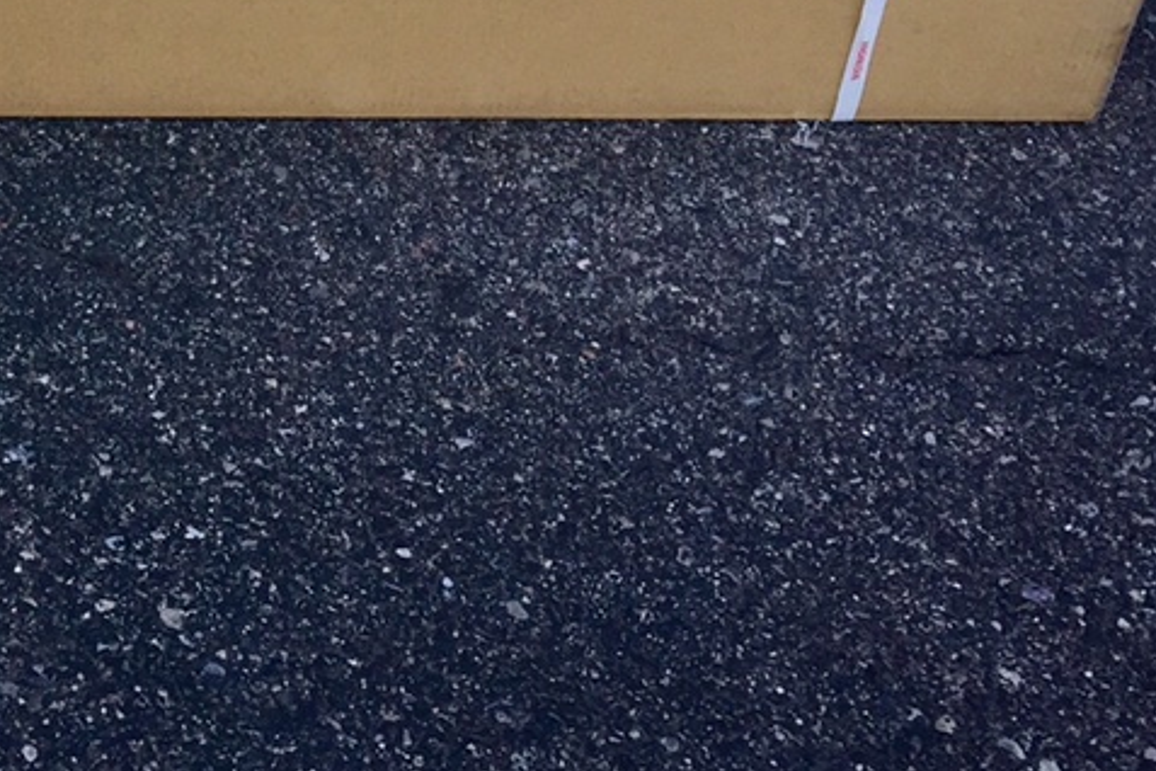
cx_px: -196
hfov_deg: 23.2
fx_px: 2601
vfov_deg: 15.9
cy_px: -264
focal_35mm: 81
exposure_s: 1/120
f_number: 2.2
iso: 40
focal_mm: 4.15
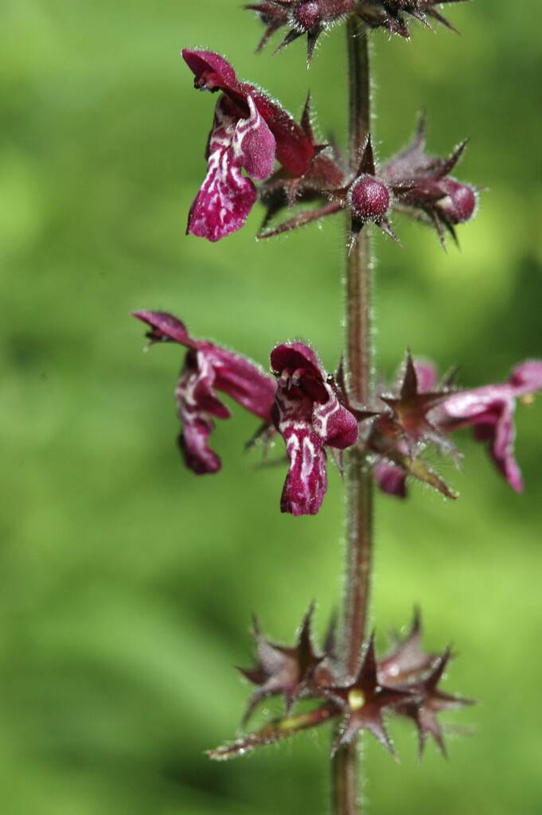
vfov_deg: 22.6
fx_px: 2036
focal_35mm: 90
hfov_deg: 15.2
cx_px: 271
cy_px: 408
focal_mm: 60
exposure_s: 1/125
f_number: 10
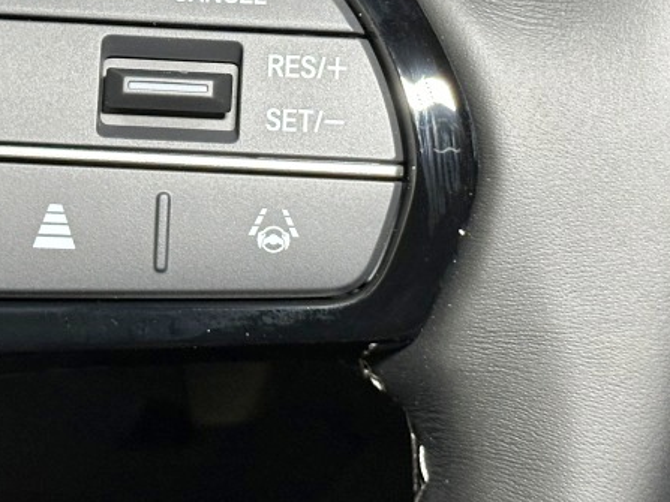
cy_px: 106
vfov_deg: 13.4
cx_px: 183
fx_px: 2129
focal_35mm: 110
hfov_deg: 17.8
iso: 400
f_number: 1.78
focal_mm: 6.86
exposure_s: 1/40
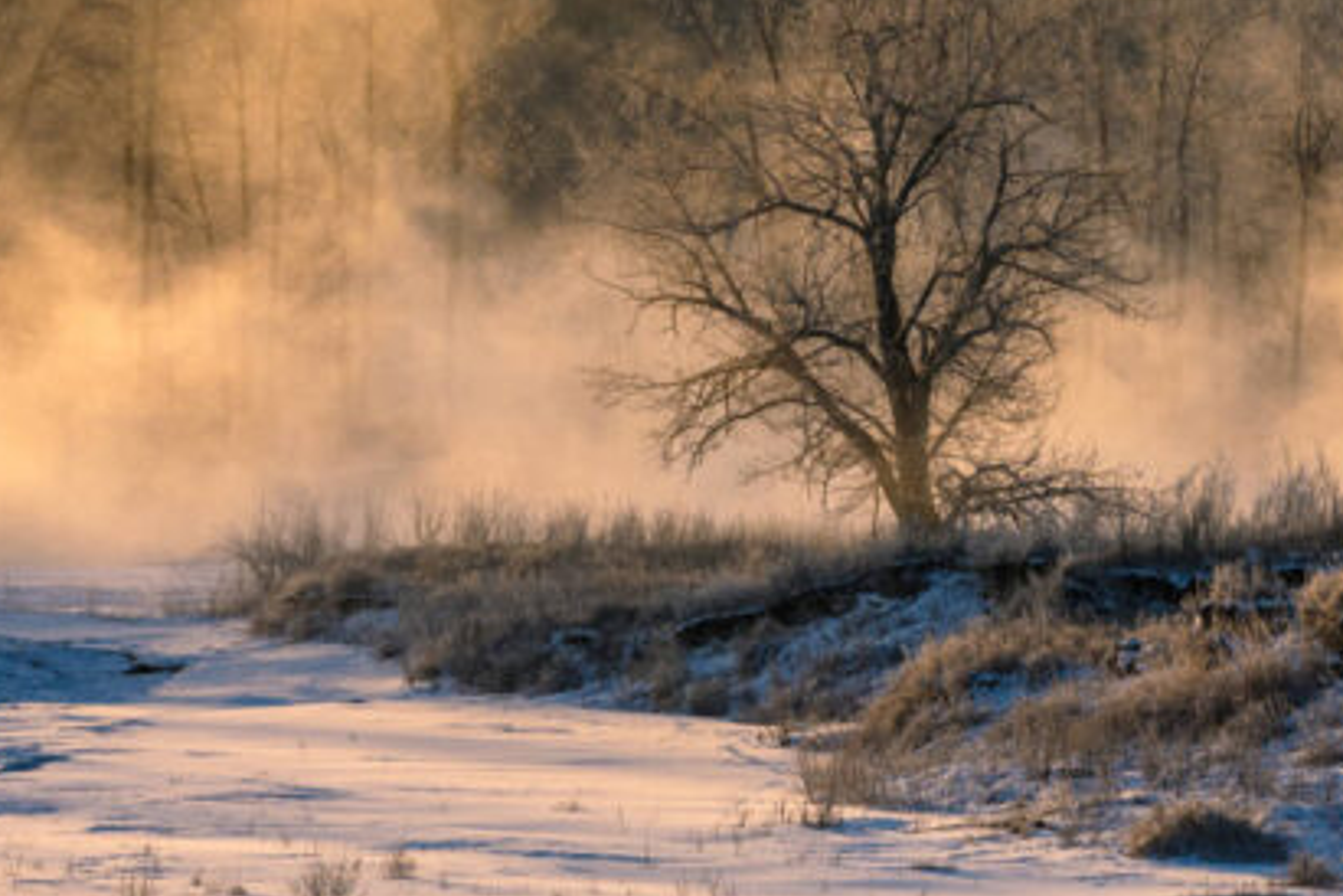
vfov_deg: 4.3
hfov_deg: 6.5
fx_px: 11900
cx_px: 921
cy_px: 270
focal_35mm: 319
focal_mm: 128
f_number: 7.1
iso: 800
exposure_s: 1/1250
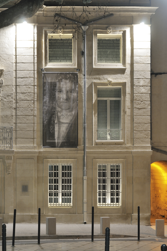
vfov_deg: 19.5
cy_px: 126
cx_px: 84
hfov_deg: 13.0
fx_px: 732
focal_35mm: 105
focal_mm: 70
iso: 500
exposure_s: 1/3
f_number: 8
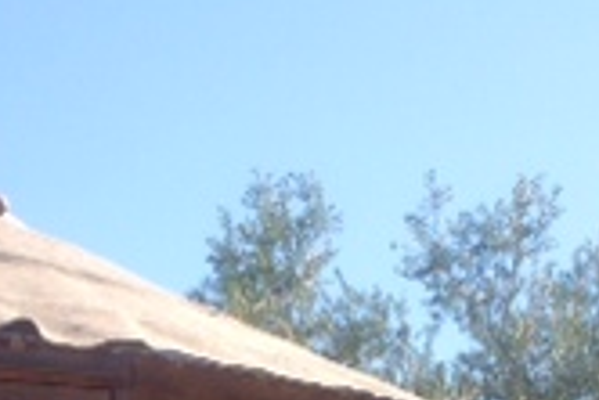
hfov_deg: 14.4
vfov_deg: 9.3
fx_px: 2331
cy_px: 732
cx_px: -32
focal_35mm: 140
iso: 50
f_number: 2.4
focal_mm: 4.28
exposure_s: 1/864
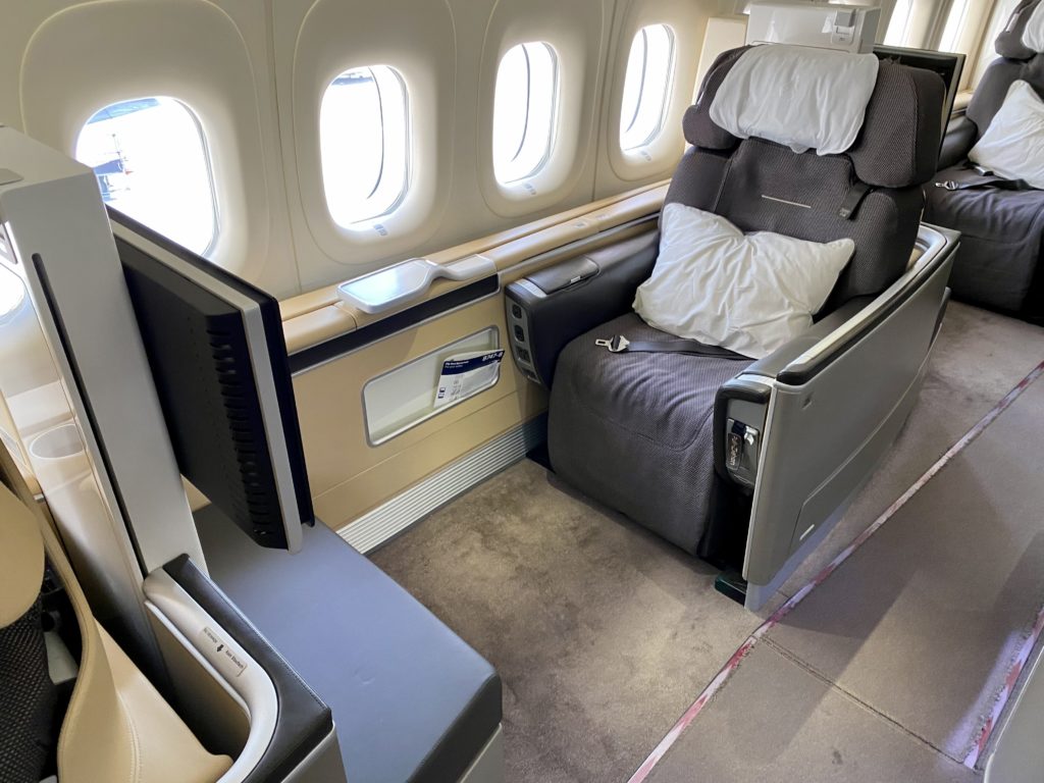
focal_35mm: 26
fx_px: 784
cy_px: 392
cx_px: 522
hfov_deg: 67.3
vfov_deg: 53.1
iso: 125
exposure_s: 1/83
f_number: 1.8
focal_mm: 4.25
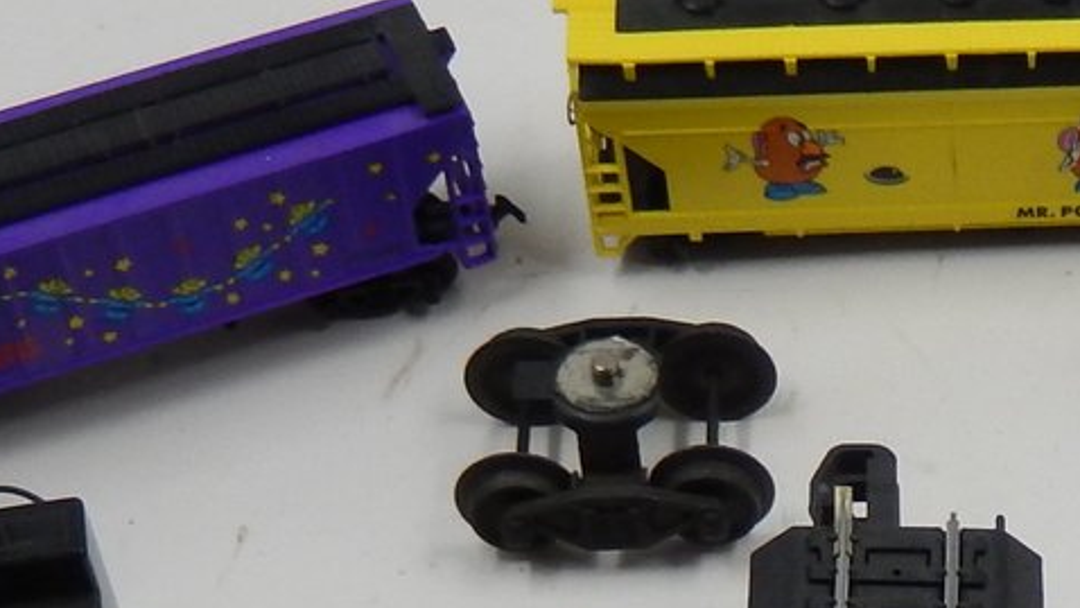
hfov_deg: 14.3
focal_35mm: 146
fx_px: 4182
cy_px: 990
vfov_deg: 8.1
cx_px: 1297
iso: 125
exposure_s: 1/100
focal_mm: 5.7
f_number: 3.8
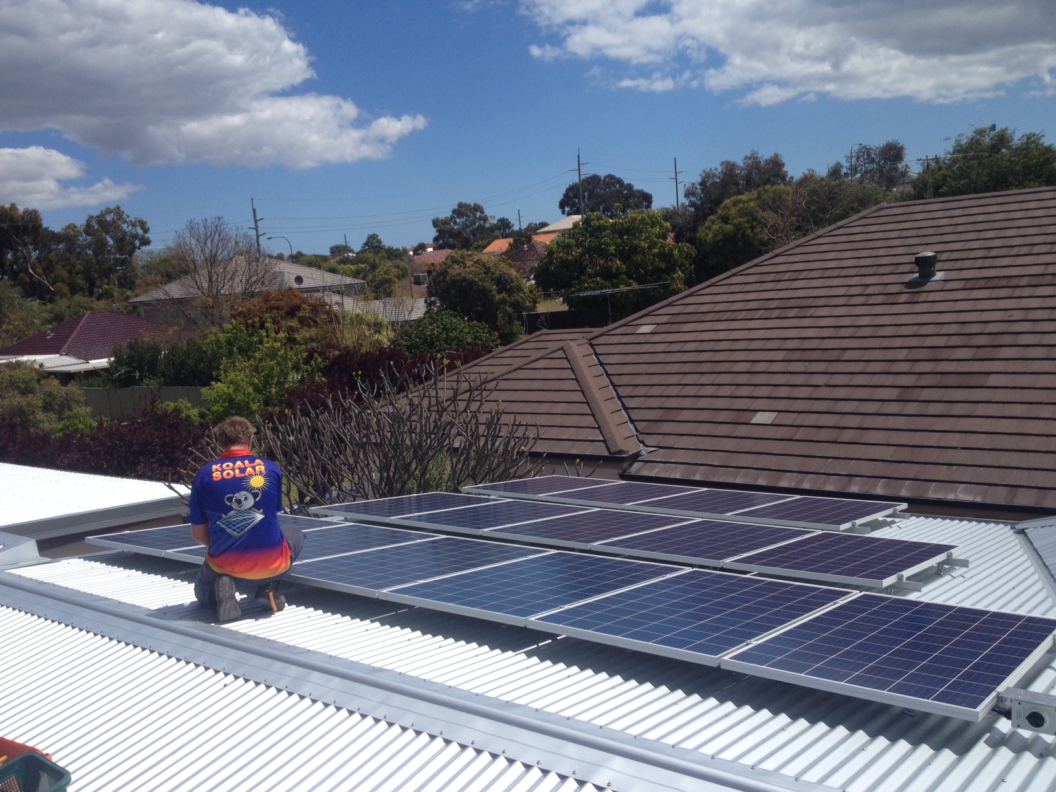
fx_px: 1068
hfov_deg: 52.6
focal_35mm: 35
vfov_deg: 40.7
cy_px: 396
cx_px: 528
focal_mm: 4.28
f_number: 2.4
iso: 50
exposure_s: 1/3247
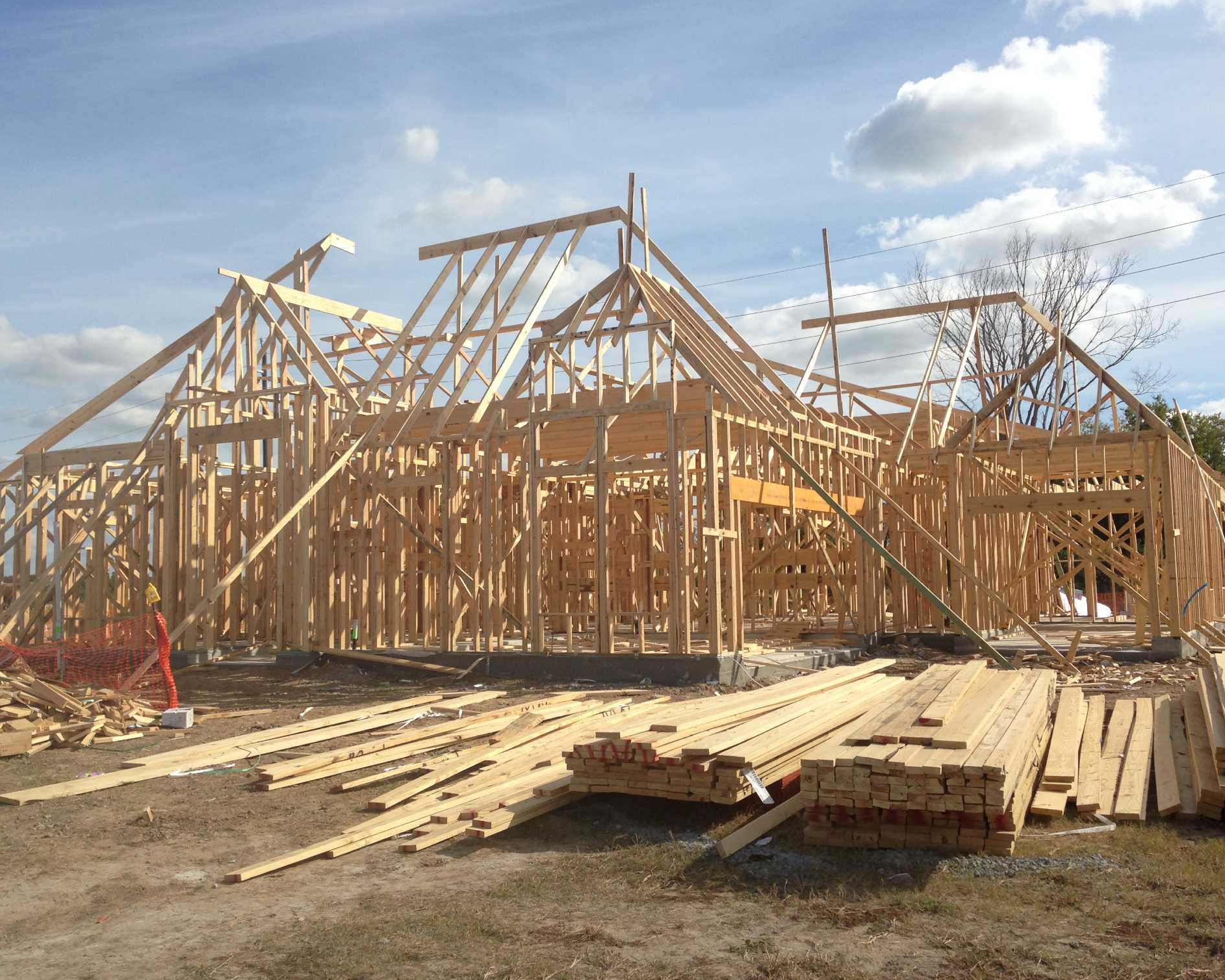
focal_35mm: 35
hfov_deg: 51.5
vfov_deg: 42.2
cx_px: 613
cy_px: 486
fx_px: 1269
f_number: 2.4
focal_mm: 4.12
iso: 50
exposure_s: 1/1695
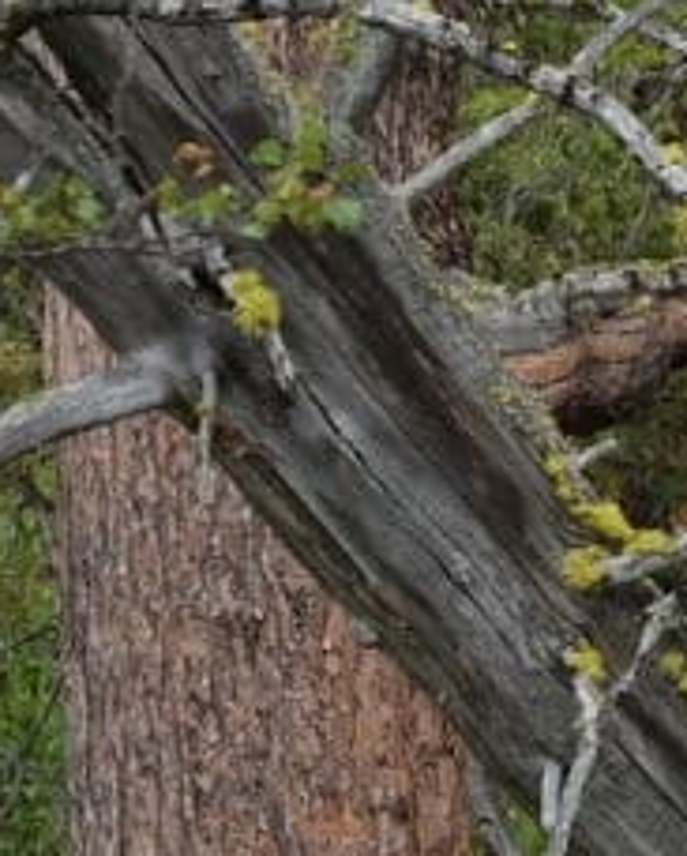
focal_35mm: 758
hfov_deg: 2.0
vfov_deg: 2.6
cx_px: 1434
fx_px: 19227
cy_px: 405
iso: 200
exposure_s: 1/180
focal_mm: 80
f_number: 5.6
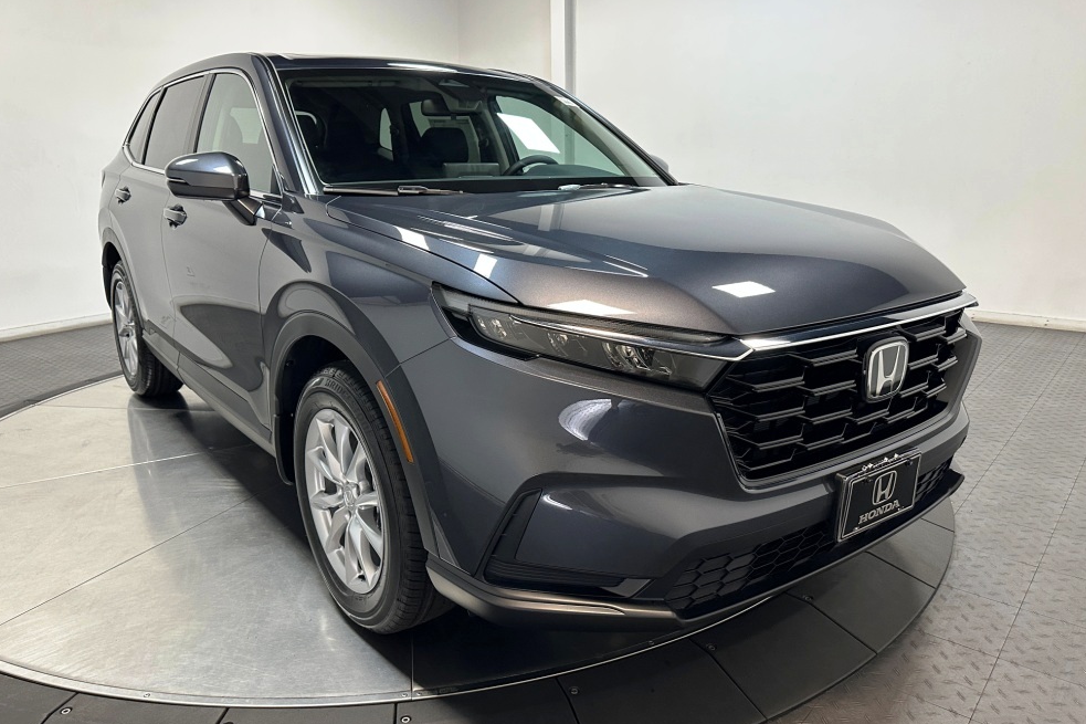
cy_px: 359
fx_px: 784
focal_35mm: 26
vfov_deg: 49.5
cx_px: 540
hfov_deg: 69.4
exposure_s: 1/60
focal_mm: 6.86
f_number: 1.78
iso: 320
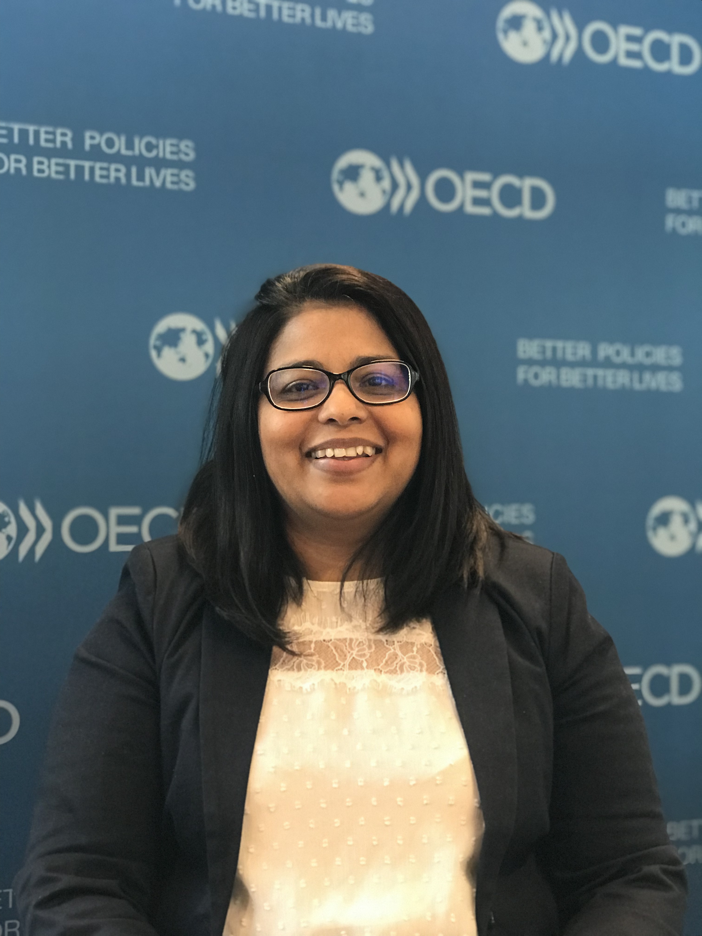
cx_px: 351
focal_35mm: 57
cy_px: 468
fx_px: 1541
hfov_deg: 25.7
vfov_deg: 33.8
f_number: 2.8
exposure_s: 1/50
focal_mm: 6.6
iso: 400
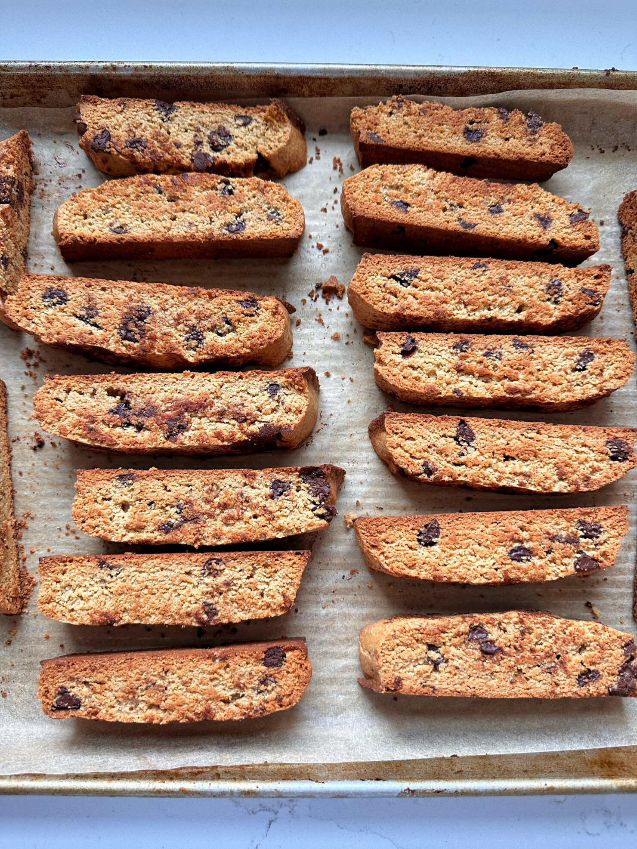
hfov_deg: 56.8
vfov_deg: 71.6
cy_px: 424
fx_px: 589
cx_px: 318
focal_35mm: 24
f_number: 1.78
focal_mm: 6.86
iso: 160
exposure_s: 1/120
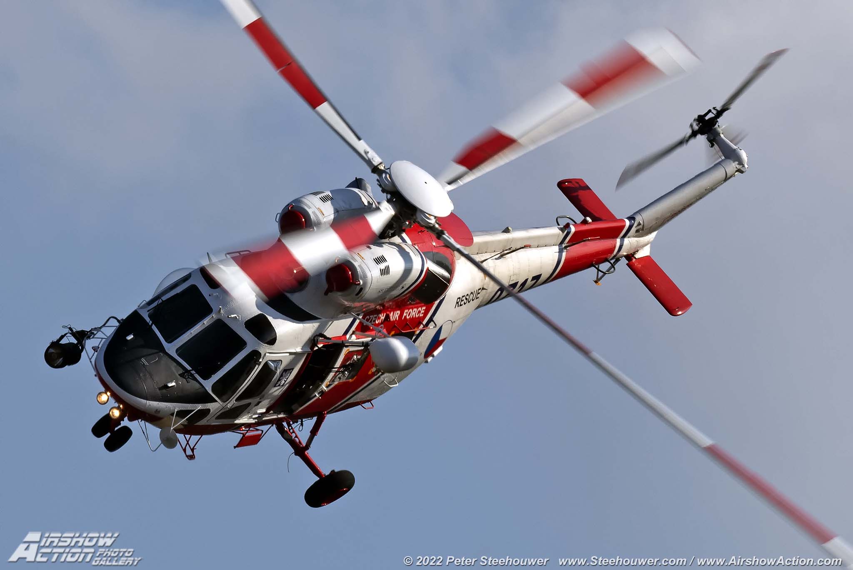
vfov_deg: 1.8
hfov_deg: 2.7
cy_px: 285
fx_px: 17780
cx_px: 426
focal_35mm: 750
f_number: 11
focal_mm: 500
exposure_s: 1/400
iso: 110
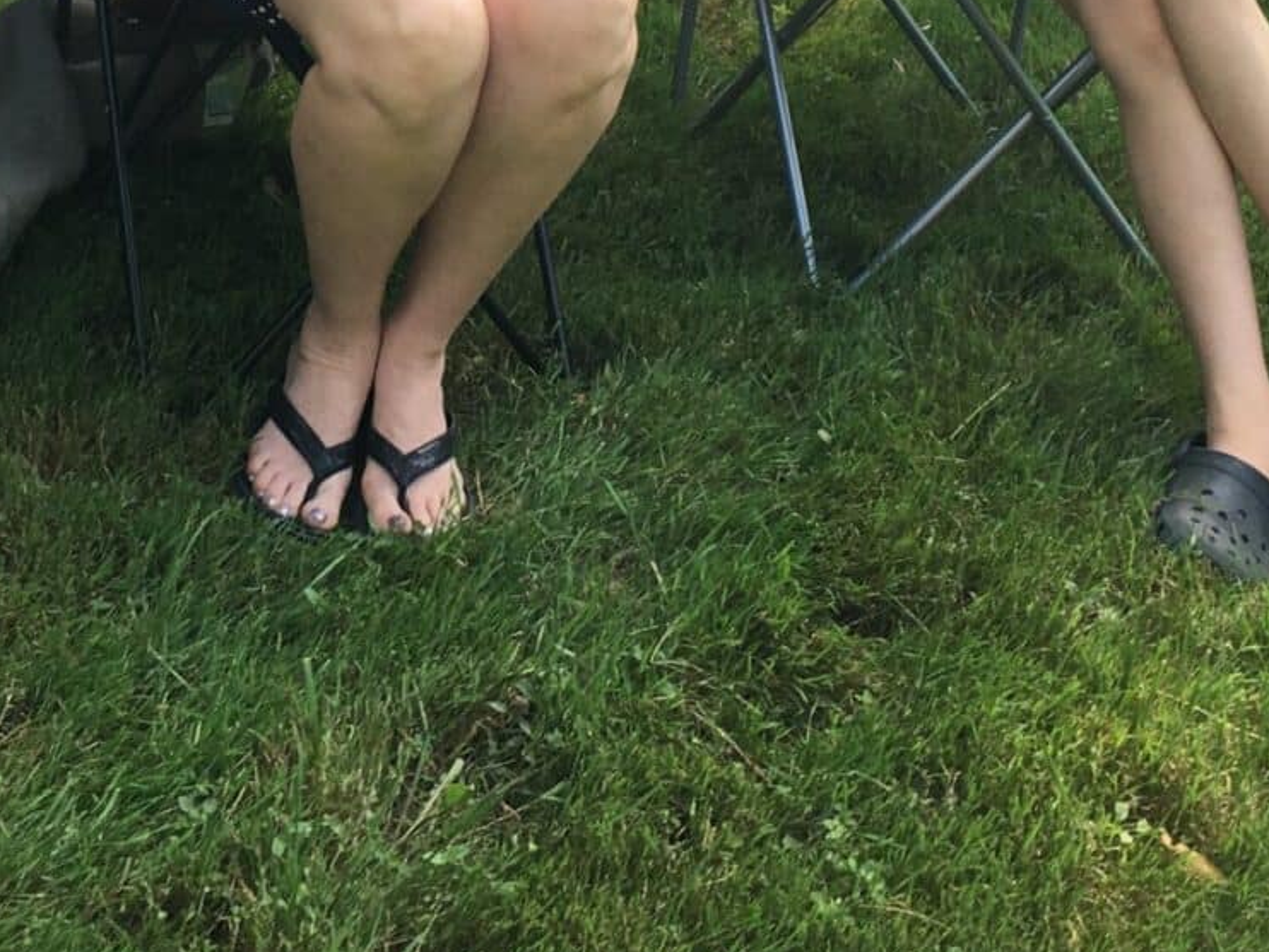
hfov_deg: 24.1
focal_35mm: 80
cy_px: -256
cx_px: 311
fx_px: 2934
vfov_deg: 17.4
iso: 25
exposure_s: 1/148
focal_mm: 4.15
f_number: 2.2
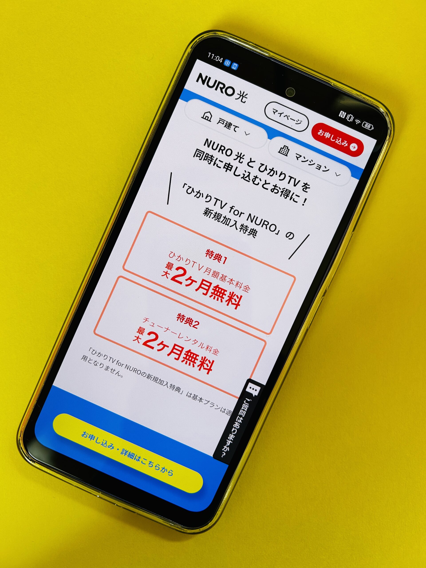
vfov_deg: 67.3
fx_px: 427
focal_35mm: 26
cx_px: 213
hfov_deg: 53.1
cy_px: 284
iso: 64
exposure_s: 1/121
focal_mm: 5.7
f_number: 1.5
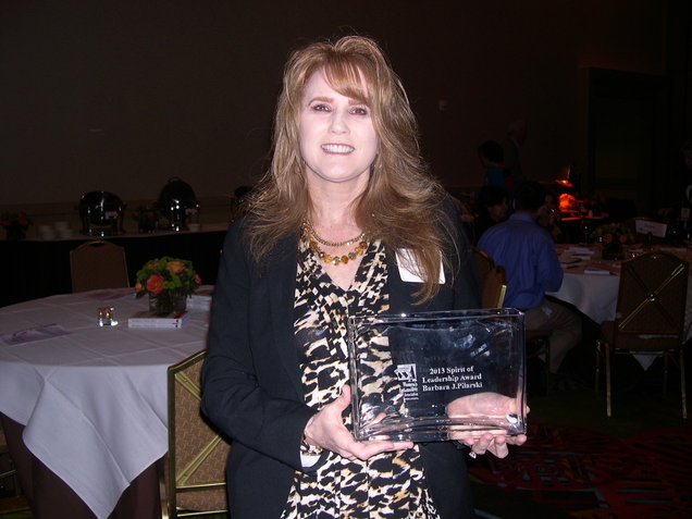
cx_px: 346
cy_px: 260
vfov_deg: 37.7
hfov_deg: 49.0
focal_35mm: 38
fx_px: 760
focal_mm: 8
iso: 100
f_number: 2.8
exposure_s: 1/60
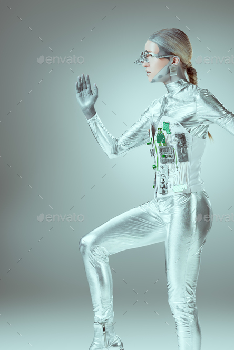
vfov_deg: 18.7
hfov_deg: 12.6
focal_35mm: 109
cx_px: 138
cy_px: 214
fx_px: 1062
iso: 100
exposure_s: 1/200
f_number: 5.6
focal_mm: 82
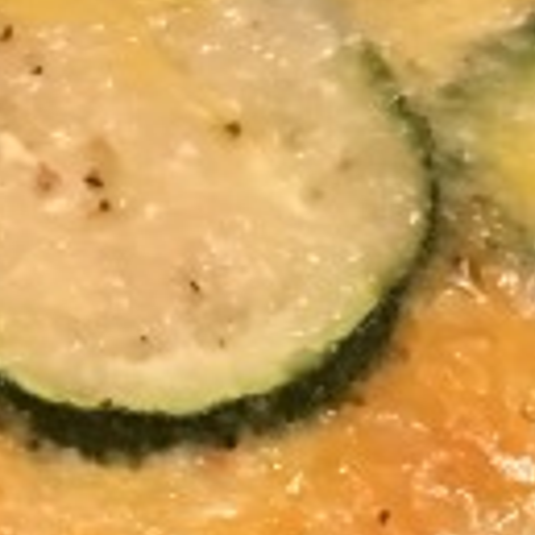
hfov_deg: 13.5
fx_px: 2256
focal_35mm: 129
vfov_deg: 13.3
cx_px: 323
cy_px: -29
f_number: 2.2
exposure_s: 1/4
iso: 64
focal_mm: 4.15
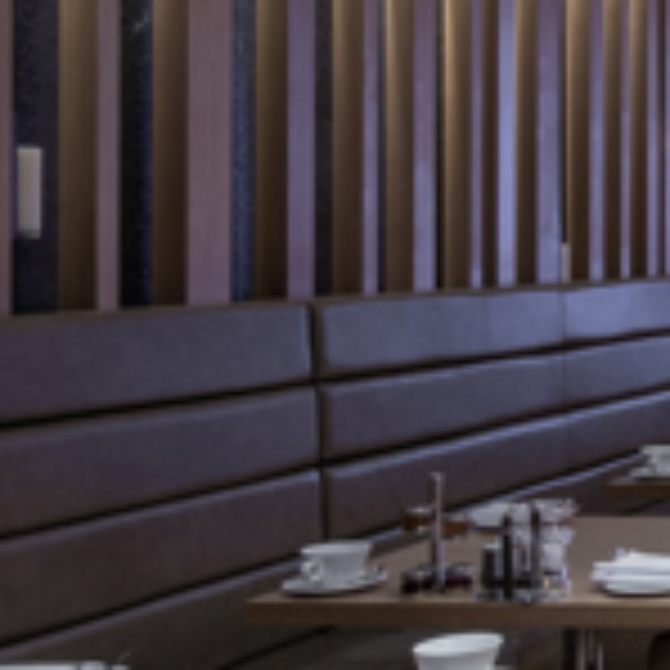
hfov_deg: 17.5
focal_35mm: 70
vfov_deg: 24.6
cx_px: 1340
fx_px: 1533
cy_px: 254
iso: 100
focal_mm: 16
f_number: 16
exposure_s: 5
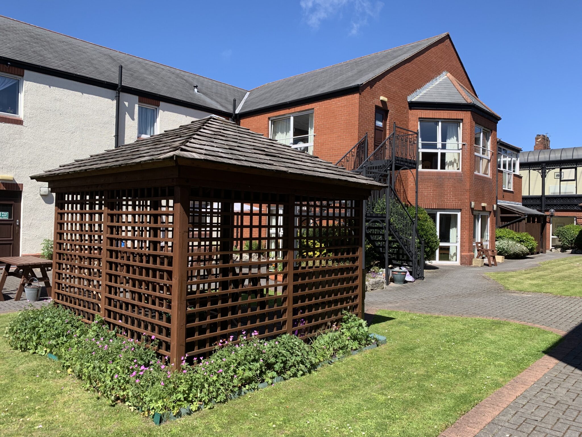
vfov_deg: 53.1
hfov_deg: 67.3
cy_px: 218
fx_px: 437
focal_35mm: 26
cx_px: 291
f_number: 1.8
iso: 25
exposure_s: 1/1468
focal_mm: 4.25
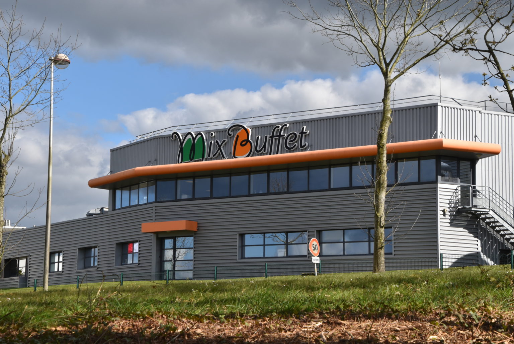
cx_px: 257
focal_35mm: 75
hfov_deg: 27.0
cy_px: 172
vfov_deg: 18.2
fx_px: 1072
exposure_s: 1/400
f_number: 10
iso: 200
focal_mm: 50
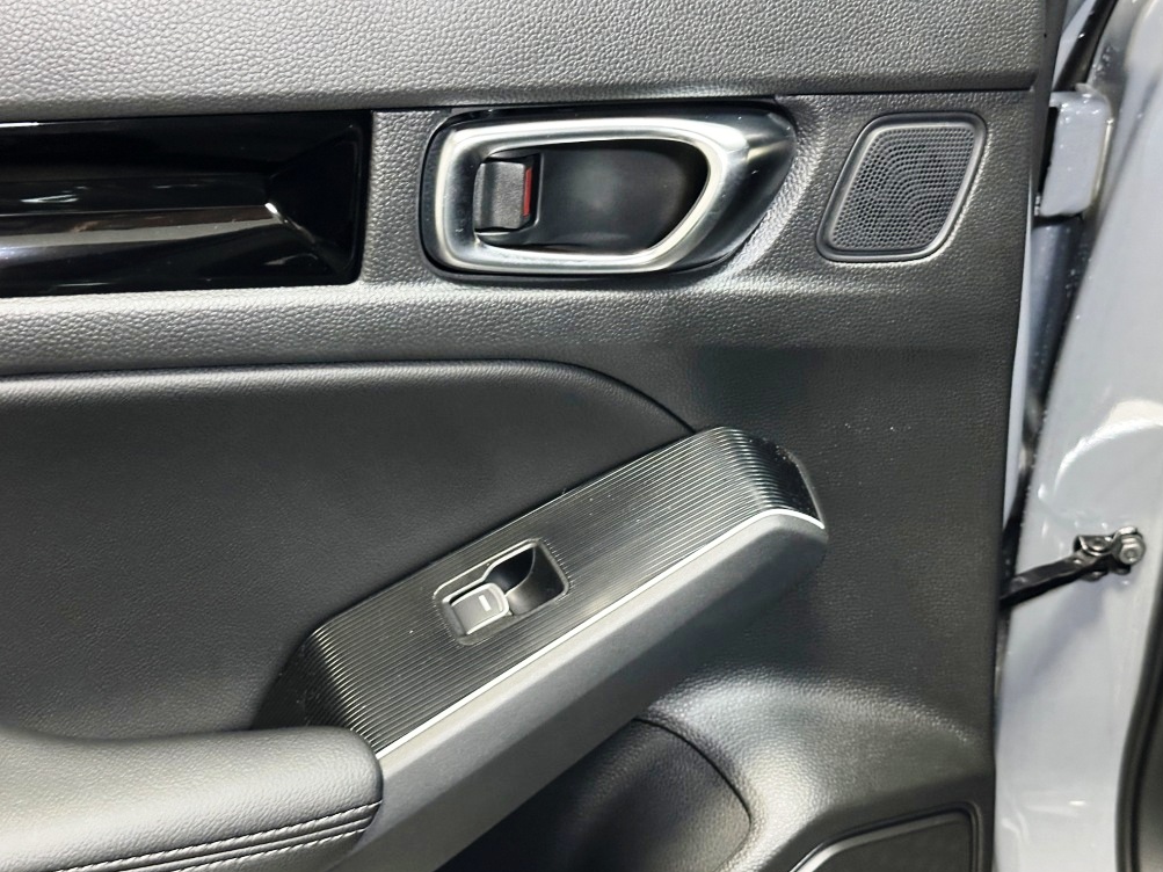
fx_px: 1646
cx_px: 575
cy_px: 443
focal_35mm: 49
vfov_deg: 29.7
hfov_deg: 38.9
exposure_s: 1/30
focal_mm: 6.86
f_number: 1.78
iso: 640
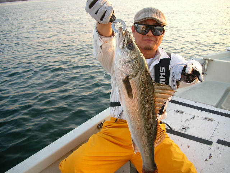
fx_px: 233
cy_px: 86
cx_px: 115
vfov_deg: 40.7
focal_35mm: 35
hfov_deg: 52.6
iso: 50
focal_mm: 5.8
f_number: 3
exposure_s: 1/76.6
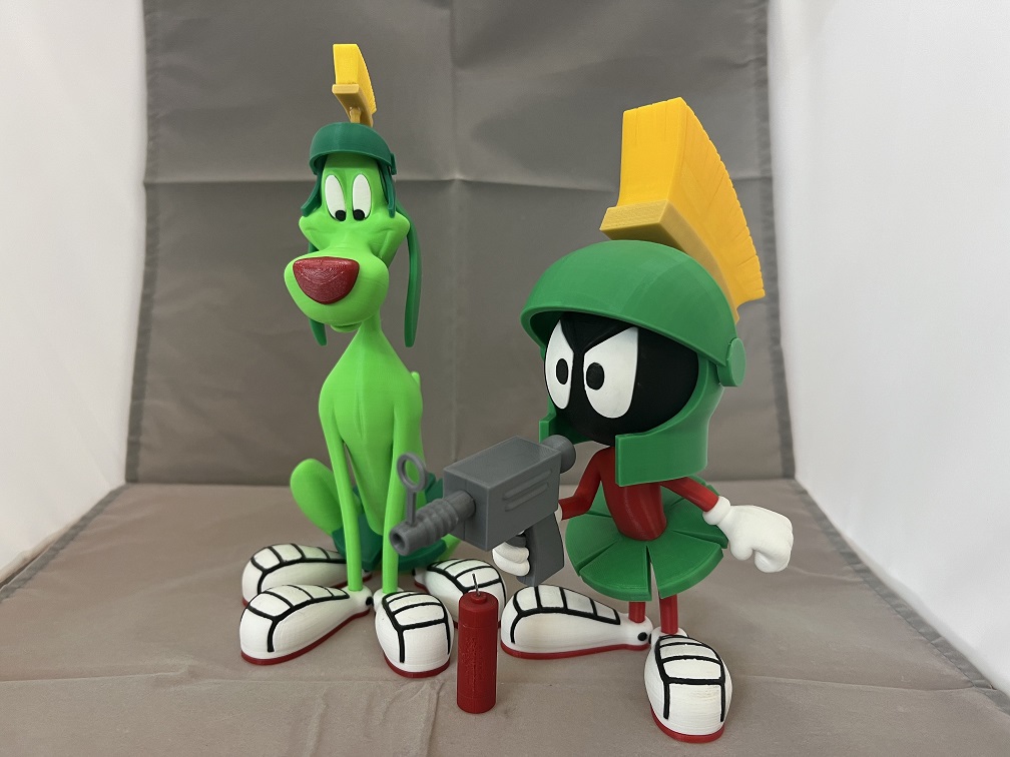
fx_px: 759
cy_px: 378
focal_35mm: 26
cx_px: 505
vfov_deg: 53.1
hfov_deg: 67.3
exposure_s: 1/60
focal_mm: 5.7
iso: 80
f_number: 1.5
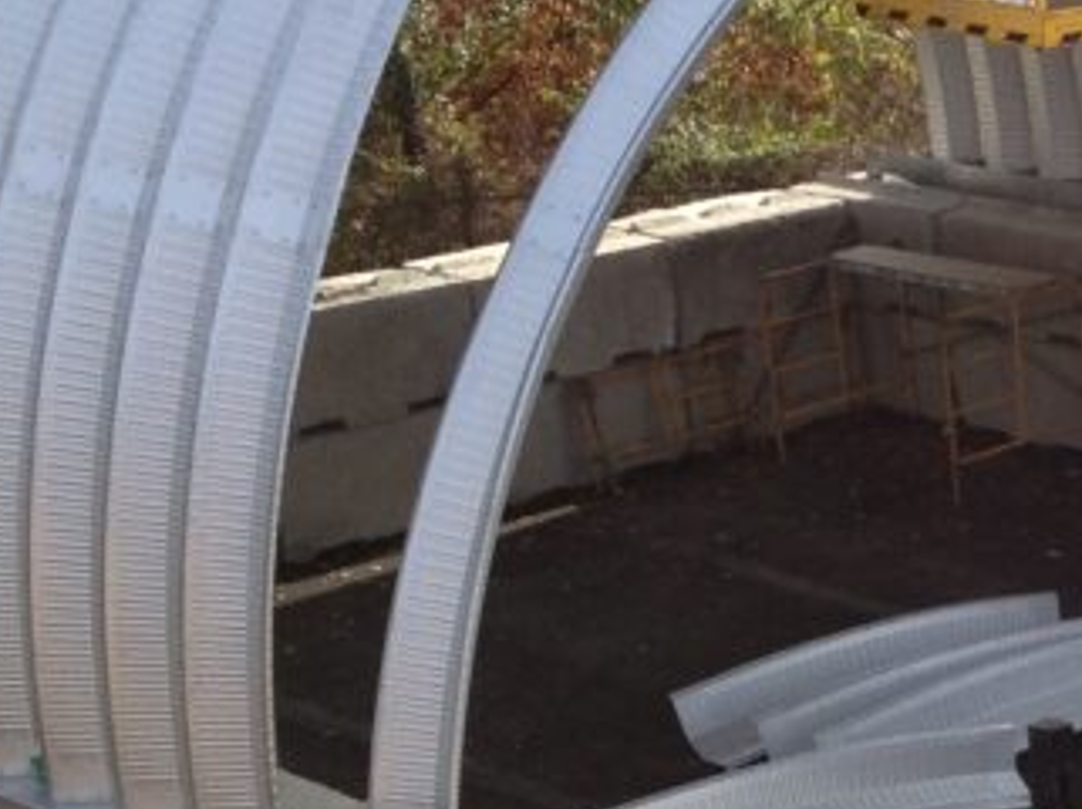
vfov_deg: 11.2
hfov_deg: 14.1
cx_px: 1648
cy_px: 701
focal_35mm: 131
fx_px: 4090
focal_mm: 4.28
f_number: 2.4
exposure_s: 1/789
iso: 64
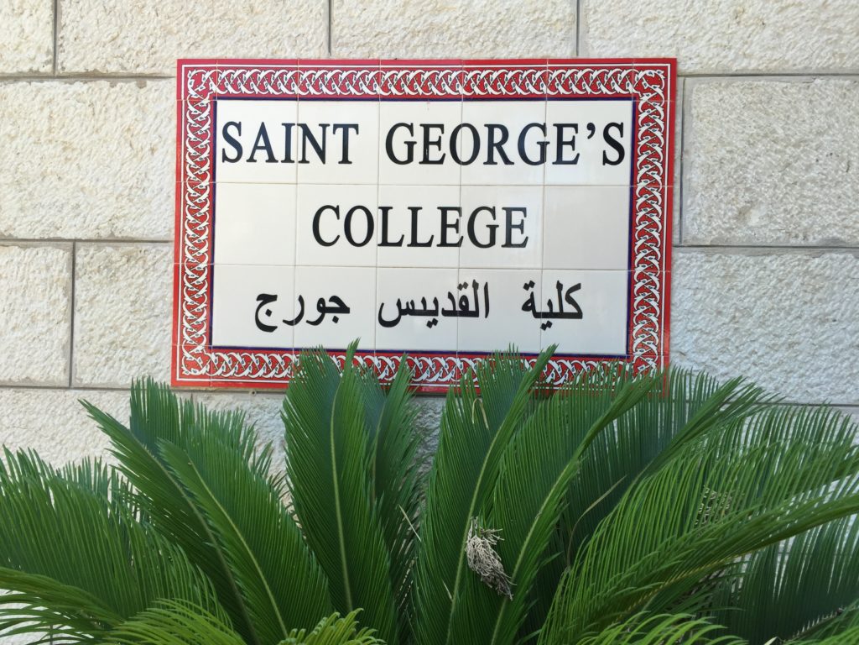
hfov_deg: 61.7
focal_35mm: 29
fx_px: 720
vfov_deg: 48.2
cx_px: 430
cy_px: 322
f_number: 2.2
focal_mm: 4.15
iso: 32
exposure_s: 1/329
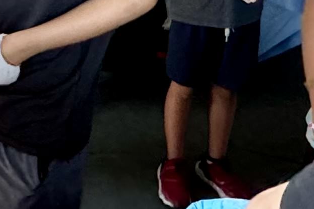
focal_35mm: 94
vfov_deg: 13.5
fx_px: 819
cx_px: -104
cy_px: -121
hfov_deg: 19.8
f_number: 2.2
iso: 320
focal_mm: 2.22
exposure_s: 1/94
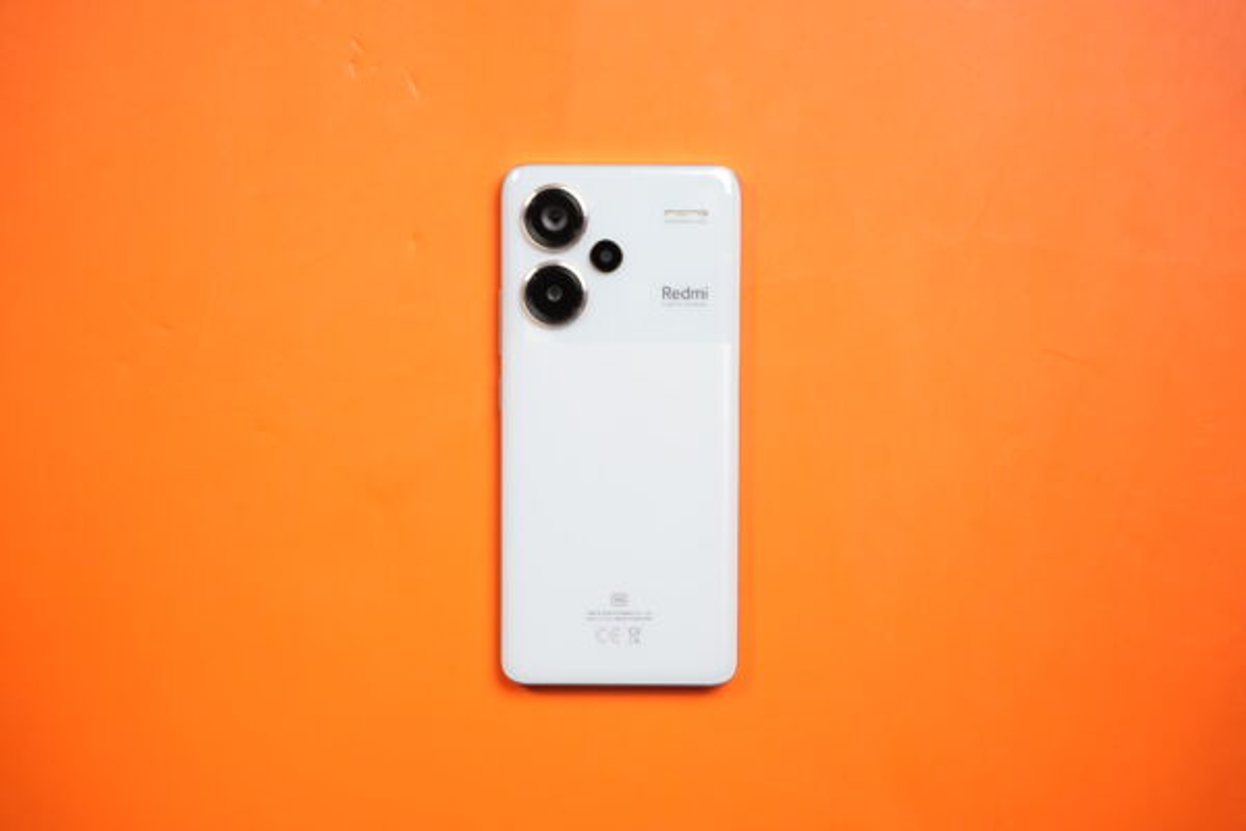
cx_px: 623
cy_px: 416
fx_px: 2423
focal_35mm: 70
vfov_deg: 19.5
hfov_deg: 28.8
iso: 640
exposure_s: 1/125
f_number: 3.5
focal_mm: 70
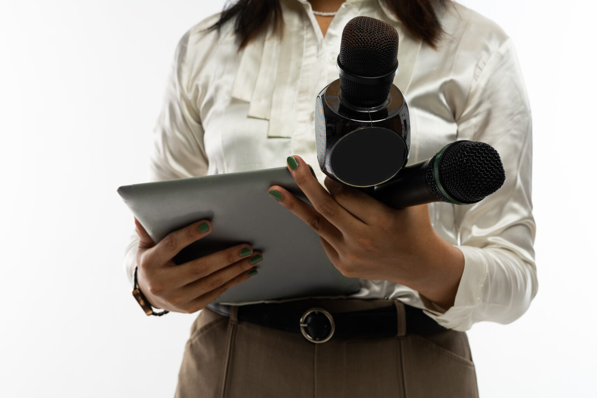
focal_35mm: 50
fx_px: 829
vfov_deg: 27.0
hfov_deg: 39.6
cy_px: 199
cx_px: 298
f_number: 8
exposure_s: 1/125
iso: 320
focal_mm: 50
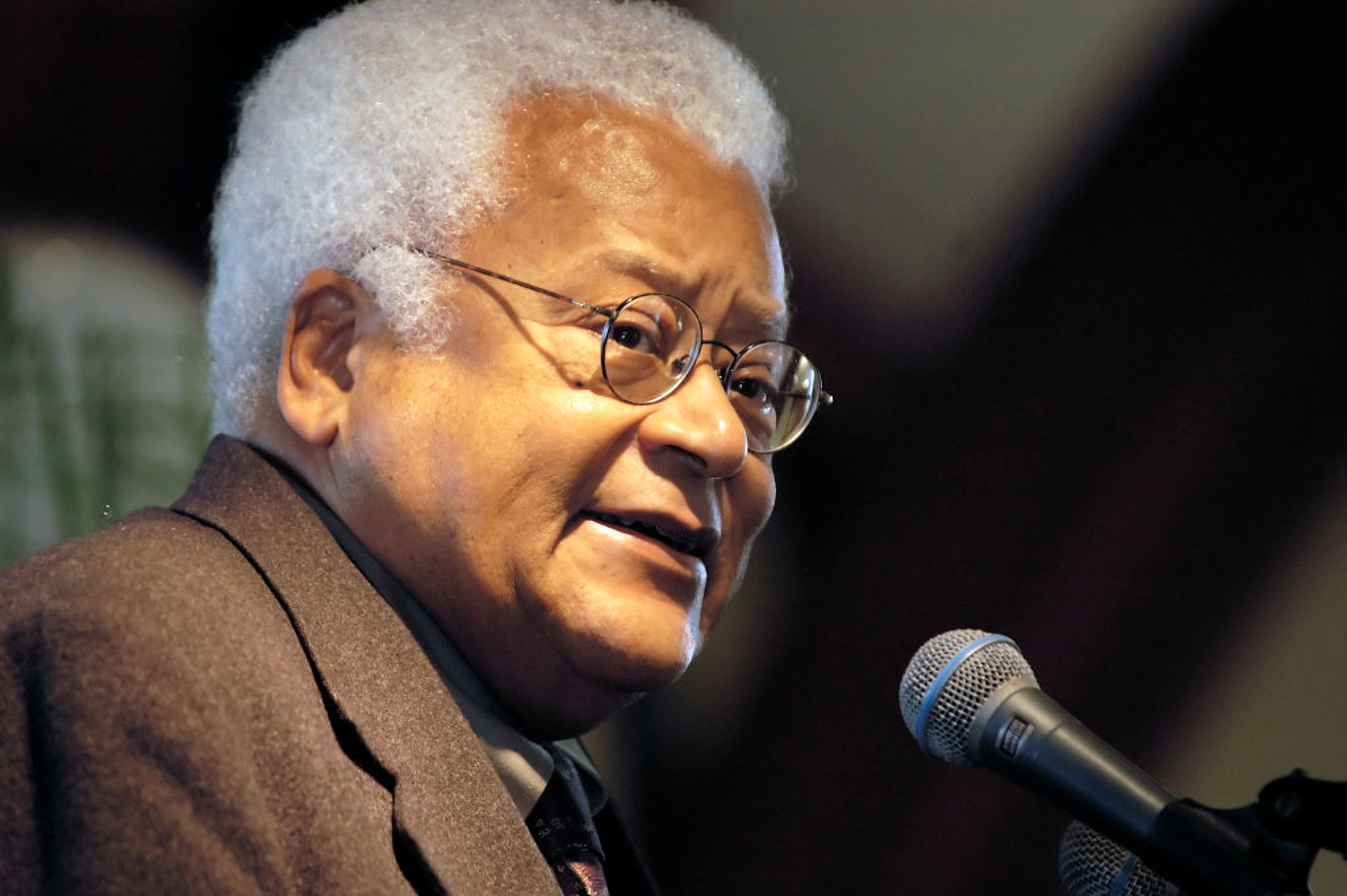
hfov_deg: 6.9
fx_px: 11216
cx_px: 674
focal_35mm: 300
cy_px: 448
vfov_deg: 4.6
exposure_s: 1/160
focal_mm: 200
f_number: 3.2
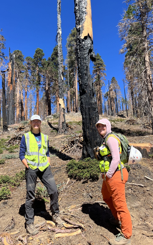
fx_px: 187
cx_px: 67
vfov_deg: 66.5
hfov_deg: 44.4
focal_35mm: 28
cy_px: 121
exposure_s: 1/2358
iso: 50
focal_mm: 5.1
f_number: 1.6
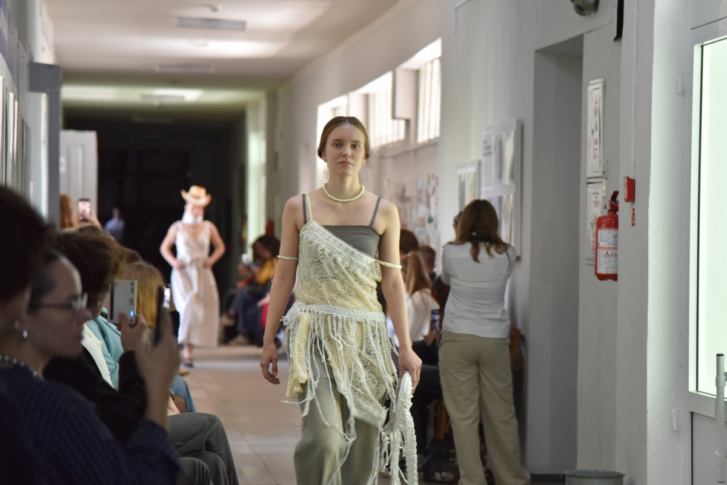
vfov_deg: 12.2
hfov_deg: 18.3
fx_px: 2262
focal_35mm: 112
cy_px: 242
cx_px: 364
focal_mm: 112
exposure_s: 1/60
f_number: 4
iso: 1600
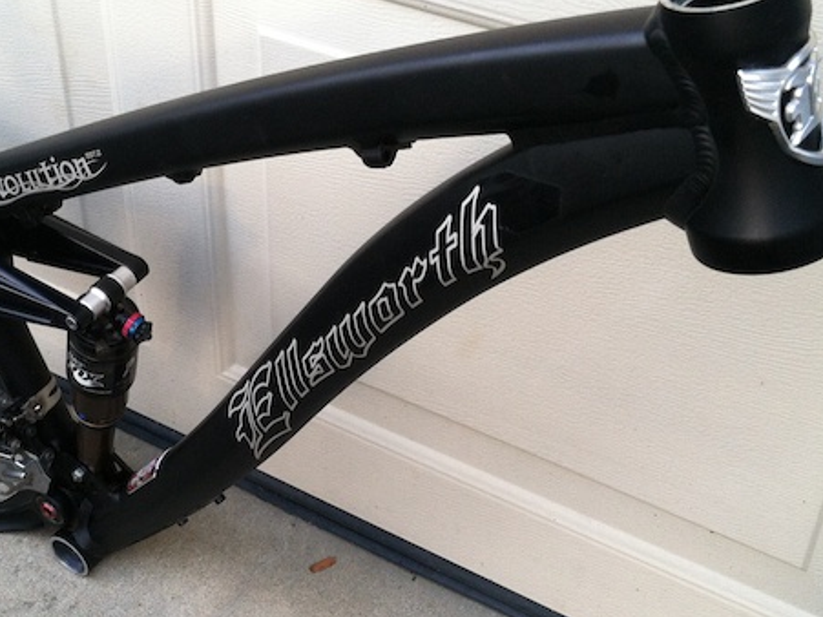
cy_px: 389
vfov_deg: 23.6
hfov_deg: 31.0
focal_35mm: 62
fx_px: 1474
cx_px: 270
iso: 100
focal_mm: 3.85
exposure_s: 1/60
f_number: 2.8
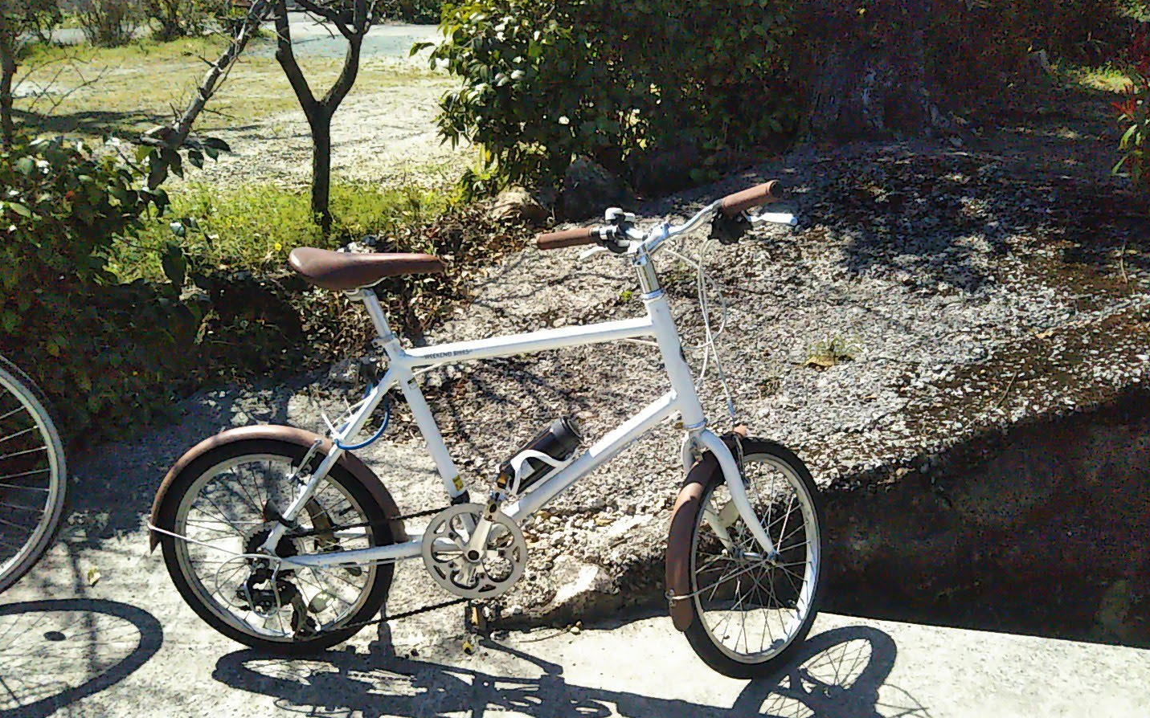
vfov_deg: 39.4
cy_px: 400
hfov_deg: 59.7
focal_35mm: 32
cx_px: 578
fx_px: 1003
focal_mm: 4
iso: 800
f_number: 2.2
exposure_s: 1/10415
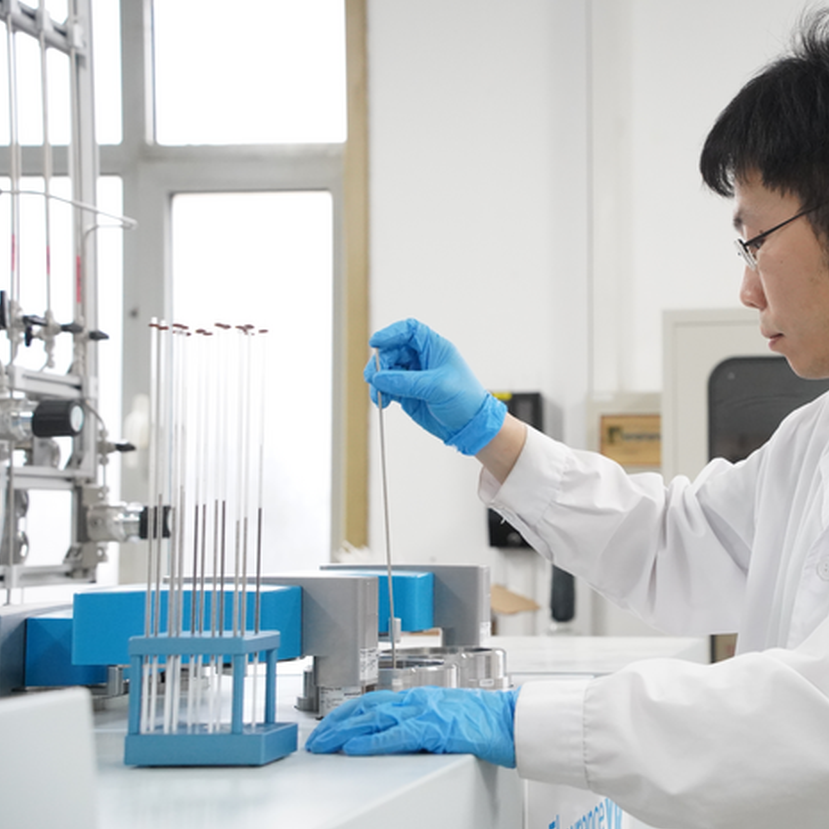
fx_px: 1978
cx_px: 610
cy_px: 414
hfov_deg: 23.5
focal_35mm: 73
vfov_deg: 23.7
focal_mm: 57
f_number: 5.6
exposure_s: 1/125
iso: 8000
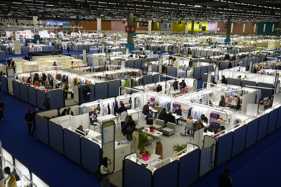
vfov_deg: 38.9
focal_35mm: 34
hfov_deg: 55.8
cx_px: 140
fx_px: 265
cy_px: 94
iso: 800
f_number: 4
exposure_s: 1/60
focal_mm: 34
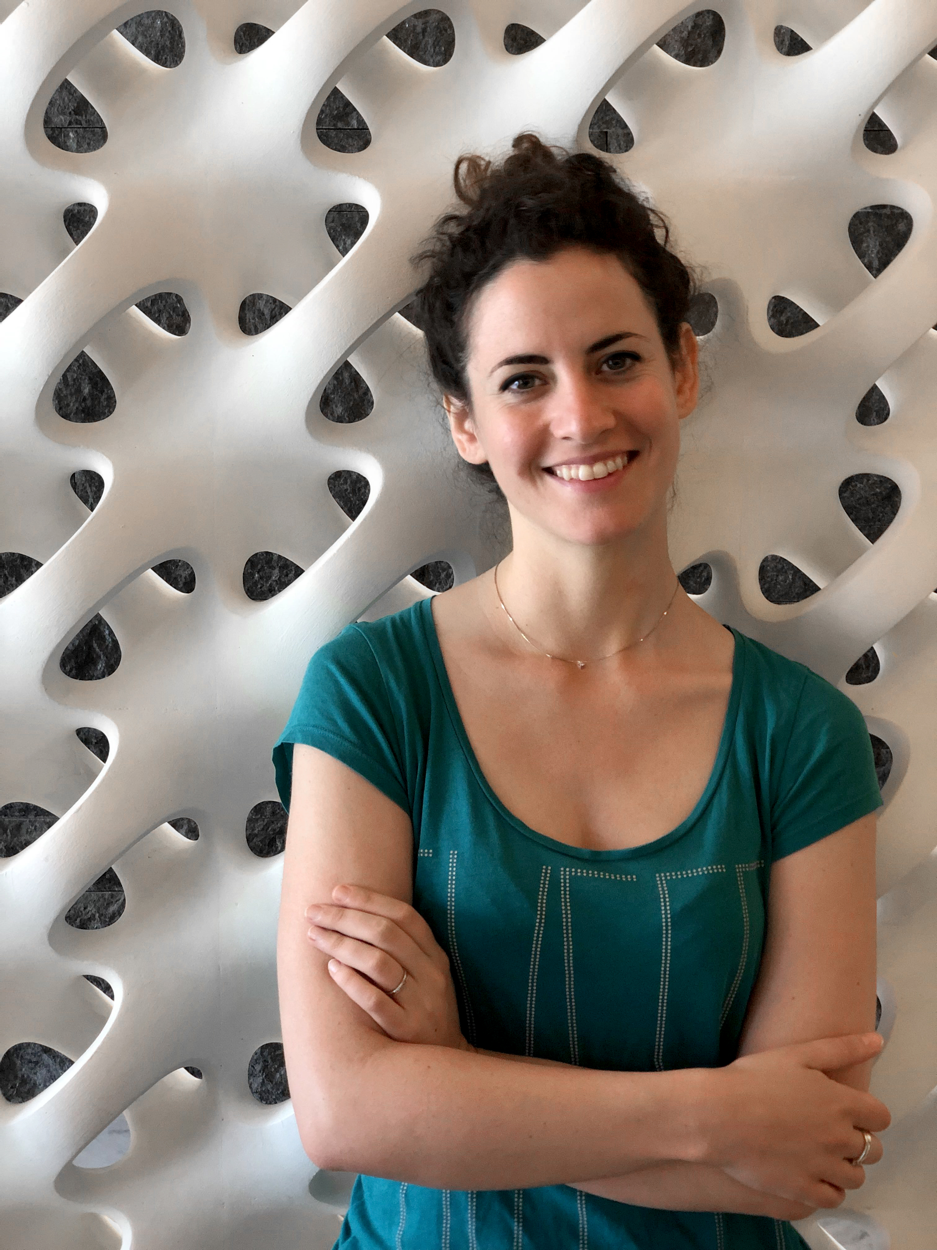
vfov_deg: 36.8
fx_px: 1877
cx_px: 468
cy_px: 625
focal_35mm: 52
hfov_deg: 28.0
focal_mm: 6
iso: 125
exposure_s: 1/30
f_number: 2.4
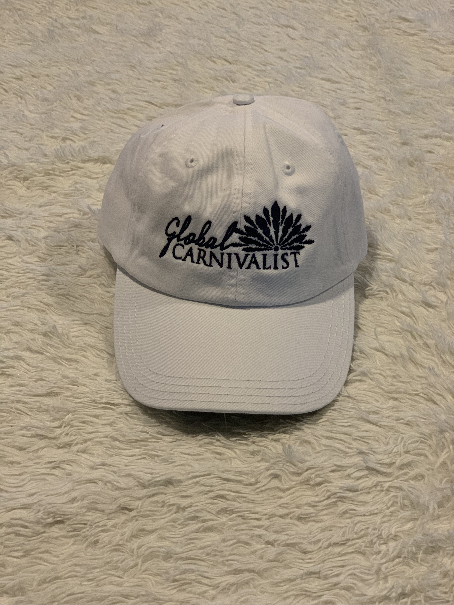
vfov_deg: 36.8
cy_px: 302
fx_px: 909
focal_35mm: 52
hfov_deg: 28.0
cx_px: 227
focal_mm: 6
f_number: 2.4
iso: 250
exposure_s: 1/60
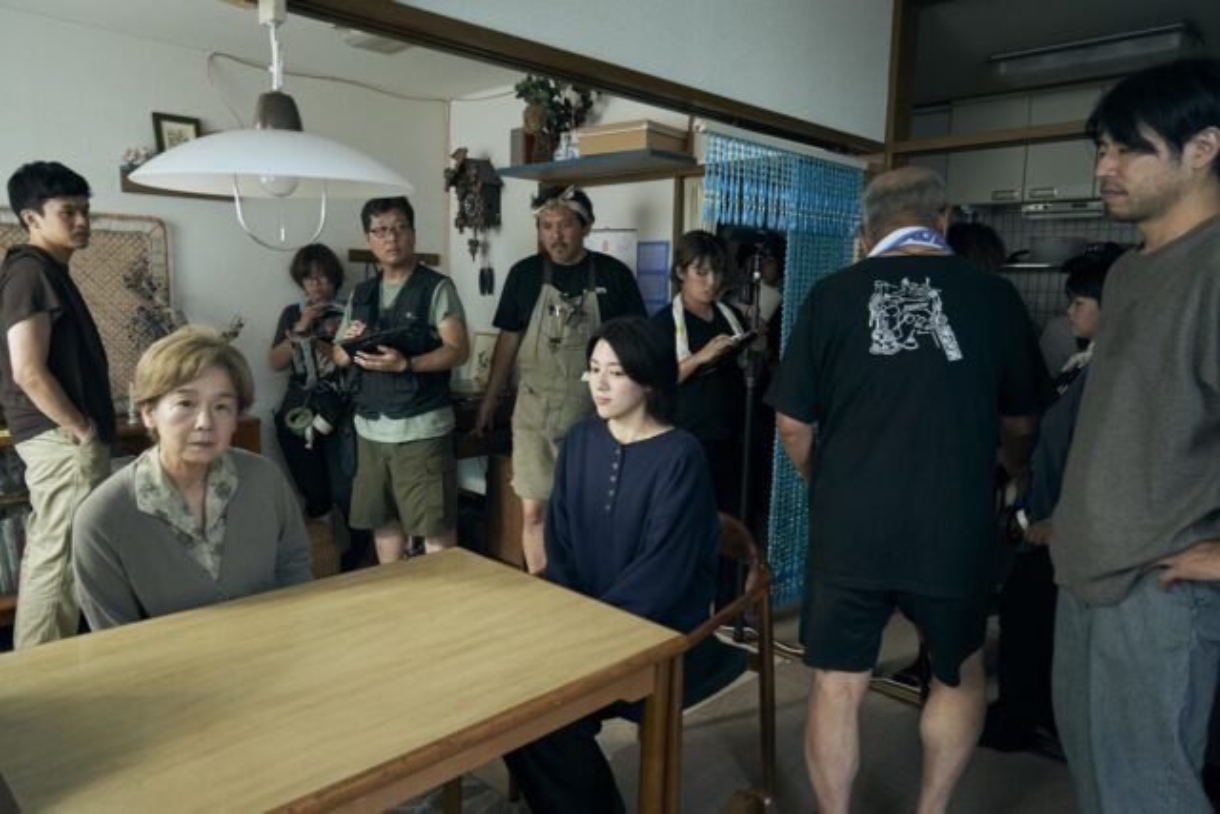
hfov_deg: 73.7
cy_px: 407
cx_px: 610
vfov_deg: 53.2
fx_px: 813
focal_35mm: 24
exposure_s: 1/125
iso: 2000
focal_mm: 24
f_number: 4
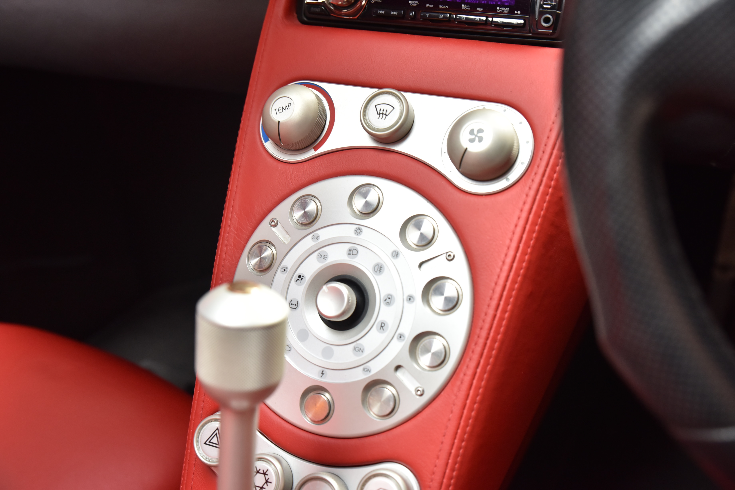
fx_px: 899
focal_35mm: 44
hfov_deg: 44.5
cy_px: 245
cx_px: 368
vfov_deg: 30.5
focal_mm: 44
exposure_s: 1/125
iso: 1000
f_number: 4.5
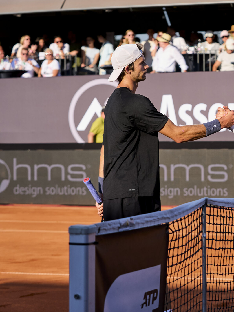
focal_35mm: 123
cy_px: 156
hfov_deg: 12.0
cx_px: 217
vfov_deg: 16.0
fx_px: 1108
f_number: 4.5
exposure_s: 1/3200
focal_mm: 85
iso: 640
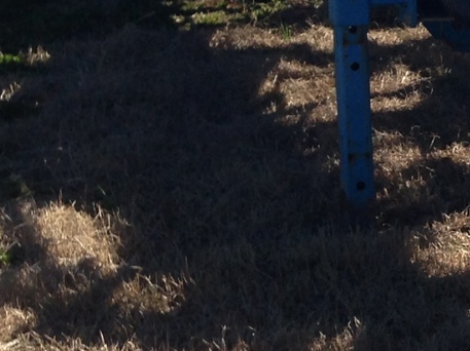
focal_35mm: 148
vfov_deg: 10.0
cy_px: 83
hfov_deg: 11.7
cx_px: 987
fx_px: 2008
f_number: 2.4
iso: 64
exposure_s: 1/1261
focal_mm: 4.12
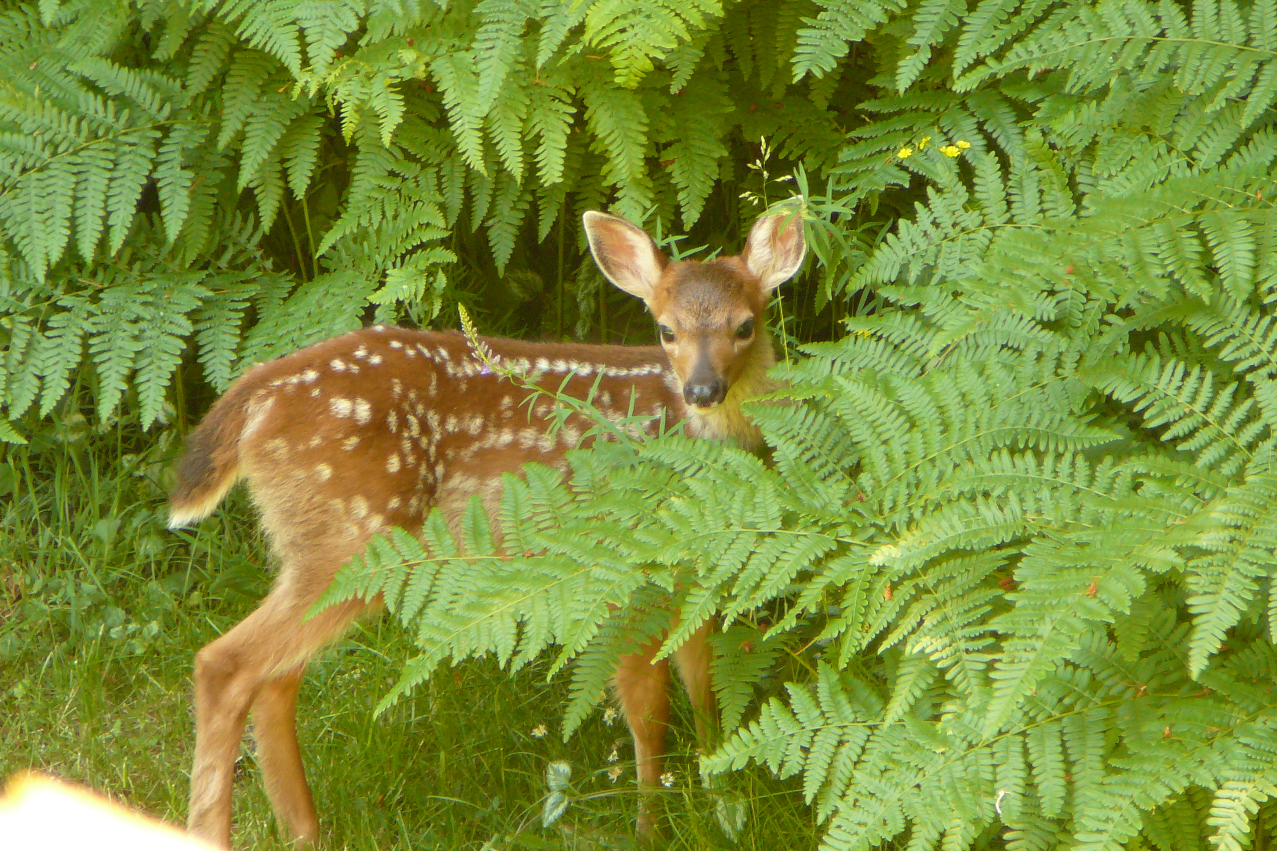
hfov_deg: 7.7
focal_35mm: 267
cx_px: 637
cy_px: 379
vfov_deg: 5.1
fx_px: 9470
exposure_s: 1/30
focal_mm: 38
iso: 160
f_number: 4.1
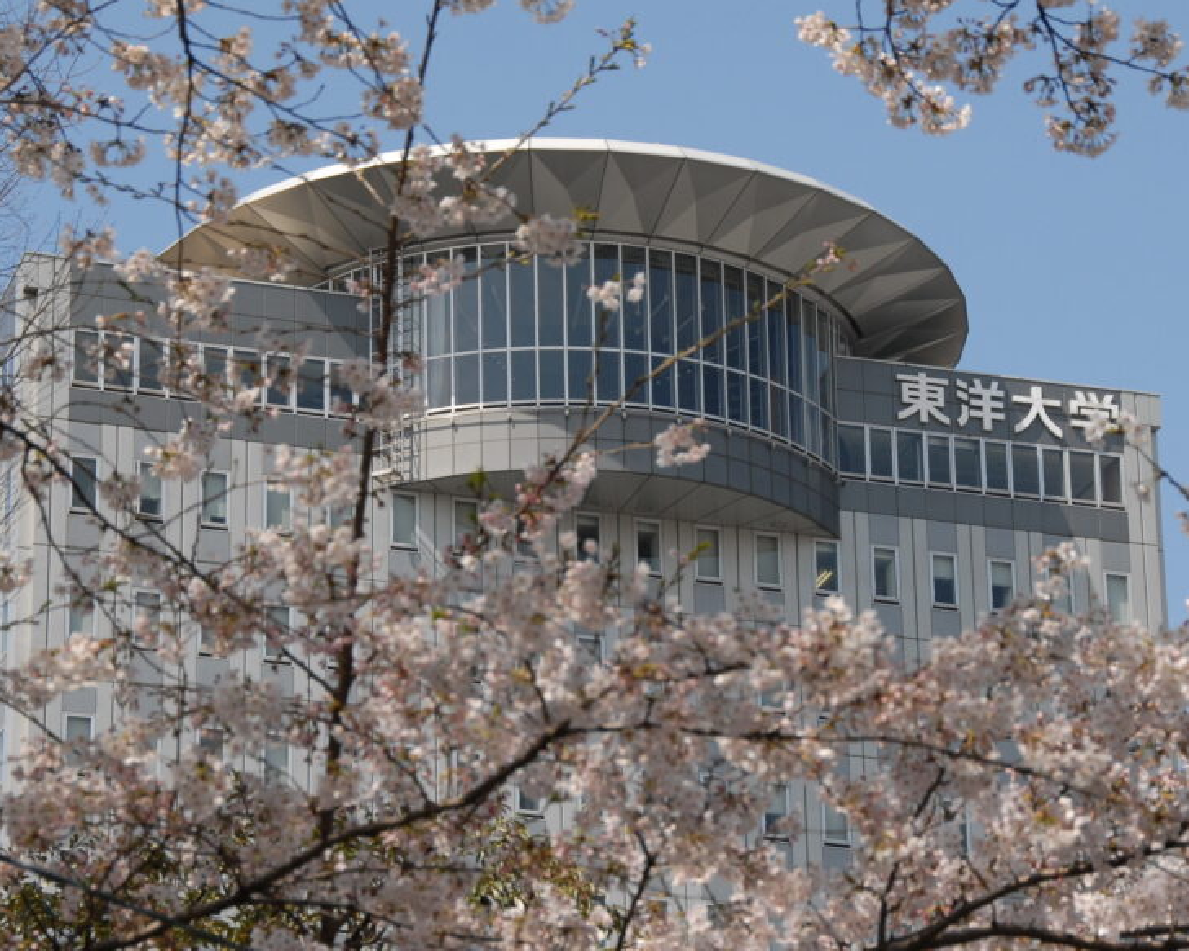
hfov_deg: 13.0
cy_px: 546
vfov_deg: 10.4
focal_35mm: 149
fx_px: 5231
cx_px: 646
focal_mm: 75
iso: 200
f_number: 9
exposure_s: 1/320
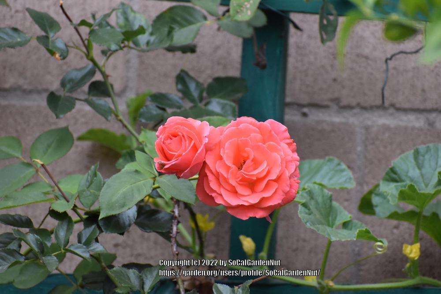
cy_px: 147
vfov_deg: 3.1
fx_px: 5513
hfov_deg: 4.6
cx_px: 220
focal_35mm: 450
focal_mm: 300
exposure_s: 1/500
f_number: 6.3
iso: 2000
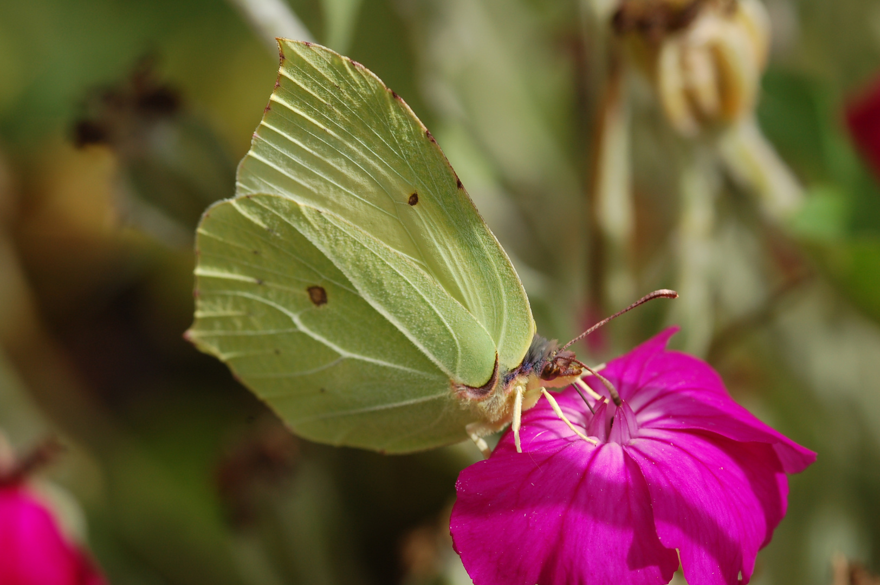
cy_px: 292
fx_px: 3847
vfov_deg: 8.7
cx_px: 440
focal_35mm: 158
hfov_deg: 13.1
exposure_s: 1/400
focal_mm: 105
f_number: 8
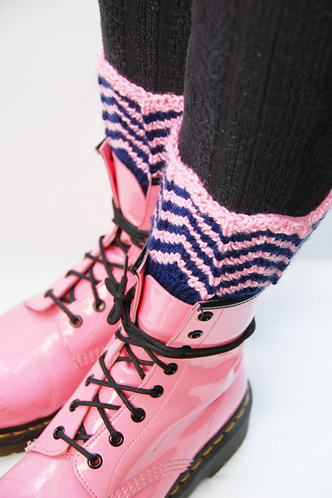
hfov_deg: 13.0
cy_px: 249
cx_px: 166
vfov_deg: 19.5
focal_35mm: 105
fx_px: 1454
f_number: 5
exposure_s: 1/125
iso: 400
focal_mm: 70
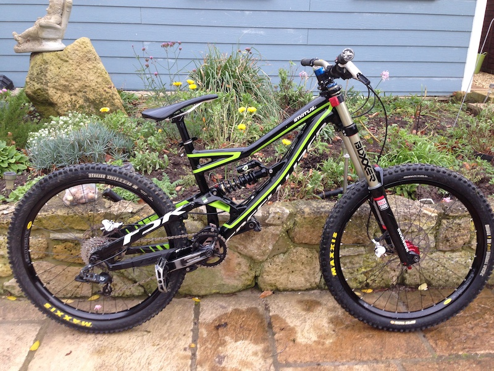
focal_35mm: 33
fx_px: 471
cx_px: 247
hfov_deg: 55.4
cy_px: 186
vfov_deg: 42.9
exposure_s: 1/60
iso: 64
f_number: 2.4
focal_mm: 4.12
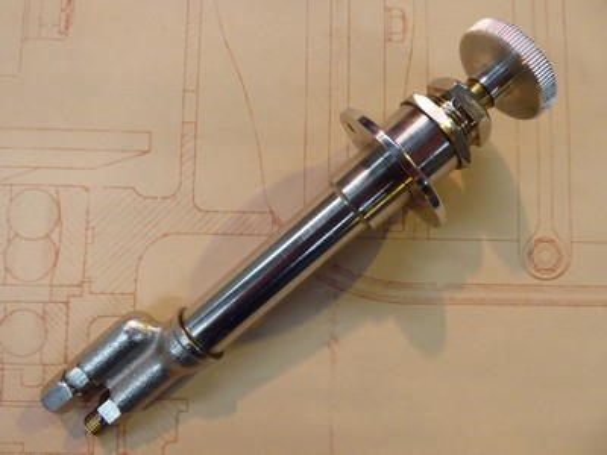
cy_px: 228
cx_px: 304
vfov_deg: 54.9
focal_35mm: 25
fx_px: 438
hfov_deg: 69.4
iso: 320
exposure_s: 1/60
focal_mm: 4.3
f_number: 3.3
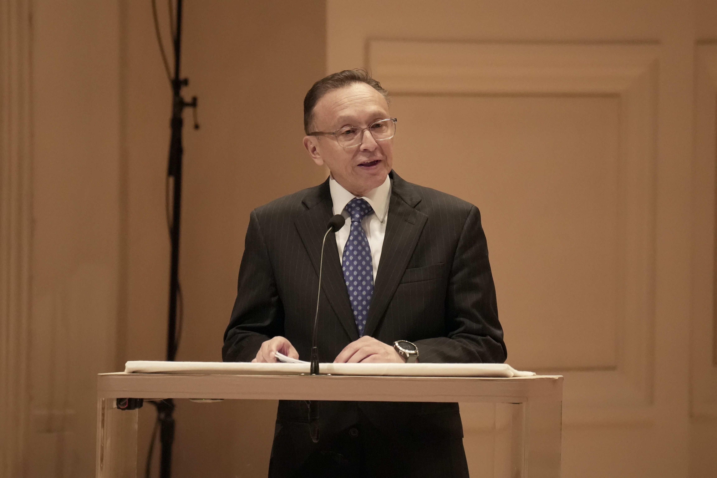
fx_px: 14936
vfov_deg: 1.8
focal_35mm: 750
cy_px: 239
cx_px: 358
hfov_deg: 2.7
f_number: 6.7
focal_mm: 500
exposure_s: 1/250
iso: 6400
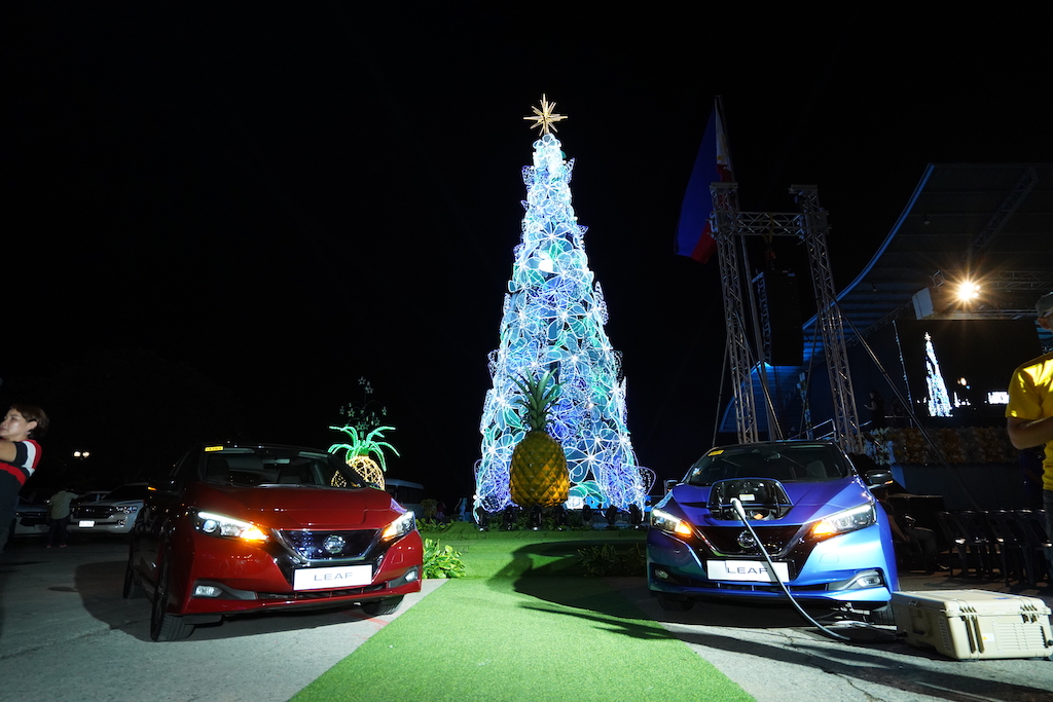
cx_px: 526
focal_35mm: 19
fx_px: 556
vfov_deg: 64.6
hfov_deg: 86.9
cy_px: 351
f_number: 4
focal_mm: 19
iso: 3200
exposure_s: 1/160
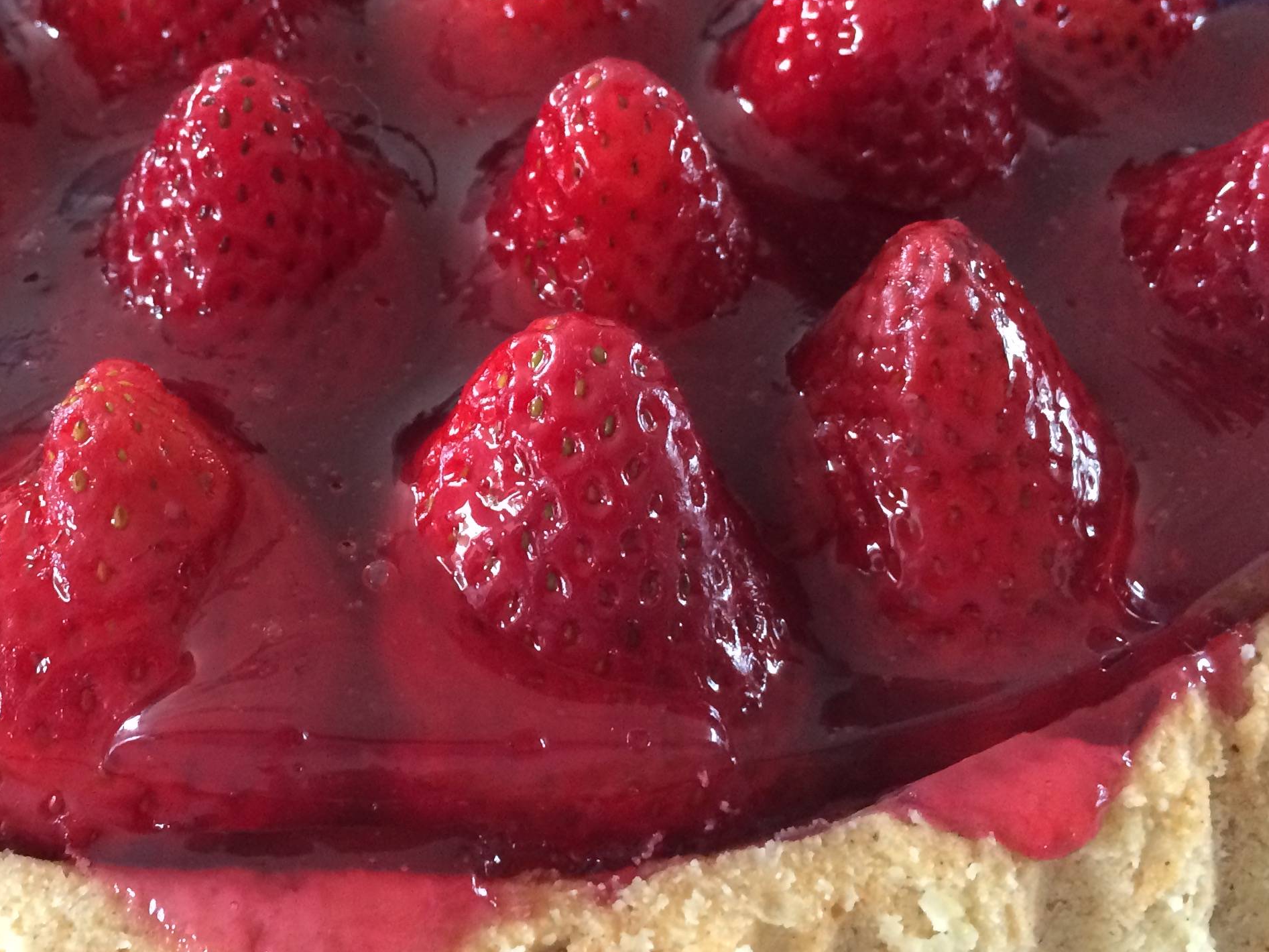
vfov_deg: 28.6
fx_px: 1833
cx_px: 384
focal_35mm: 50
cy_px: 228
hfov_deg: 37.6
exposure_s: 1/20
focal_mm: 4.15
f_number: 2.2
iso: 320
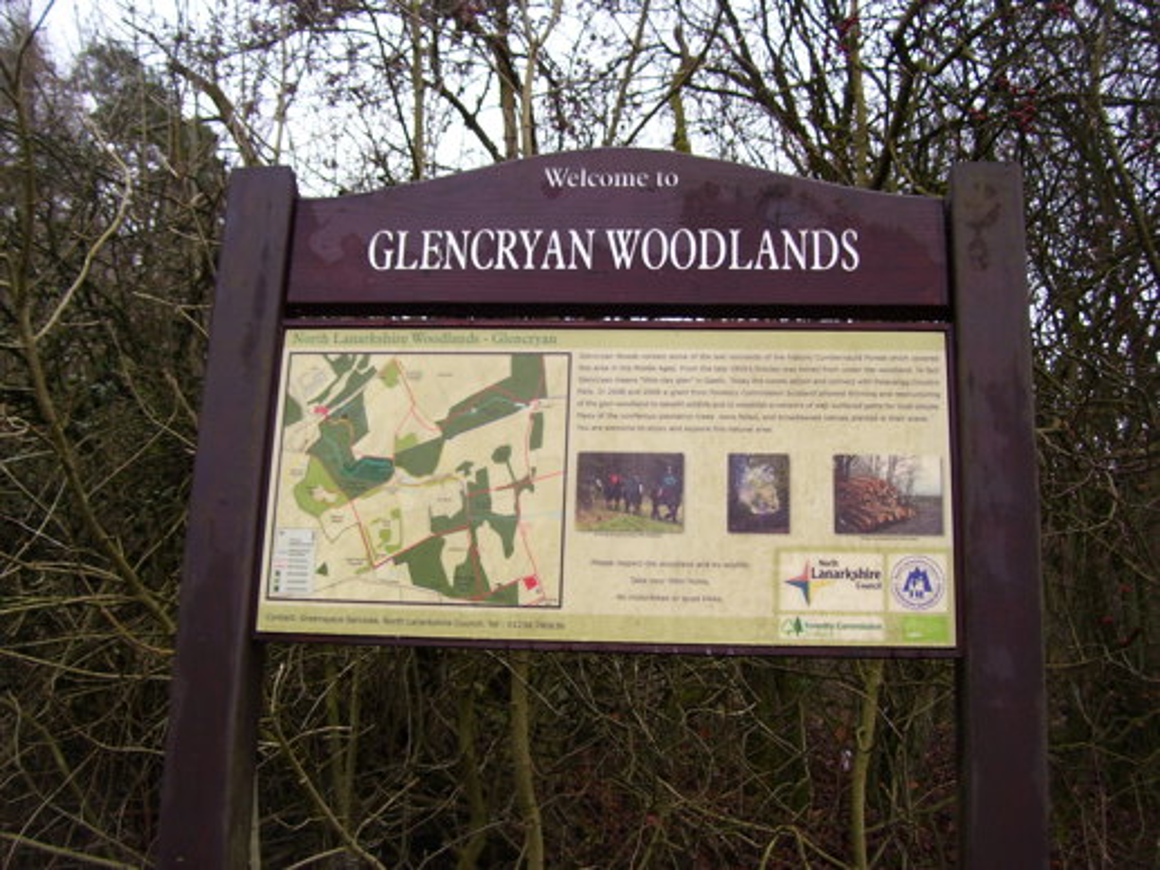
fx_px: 1240
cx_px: 580
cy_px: 435
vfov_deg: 38.7
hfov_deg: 50.1
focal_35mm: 37
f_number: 2.7
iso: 80
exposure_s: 1/60
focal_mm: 6
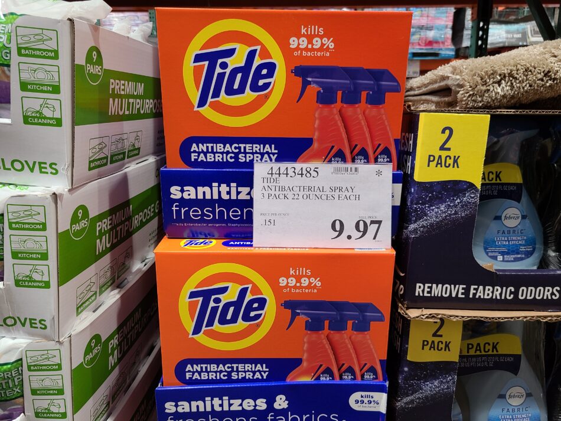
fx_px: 421
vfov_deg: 53.1
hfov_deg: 67.3
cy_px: 210
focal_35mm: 26
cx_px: 280
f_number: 1.8
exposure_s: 1/60
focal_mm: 5.4
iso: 80
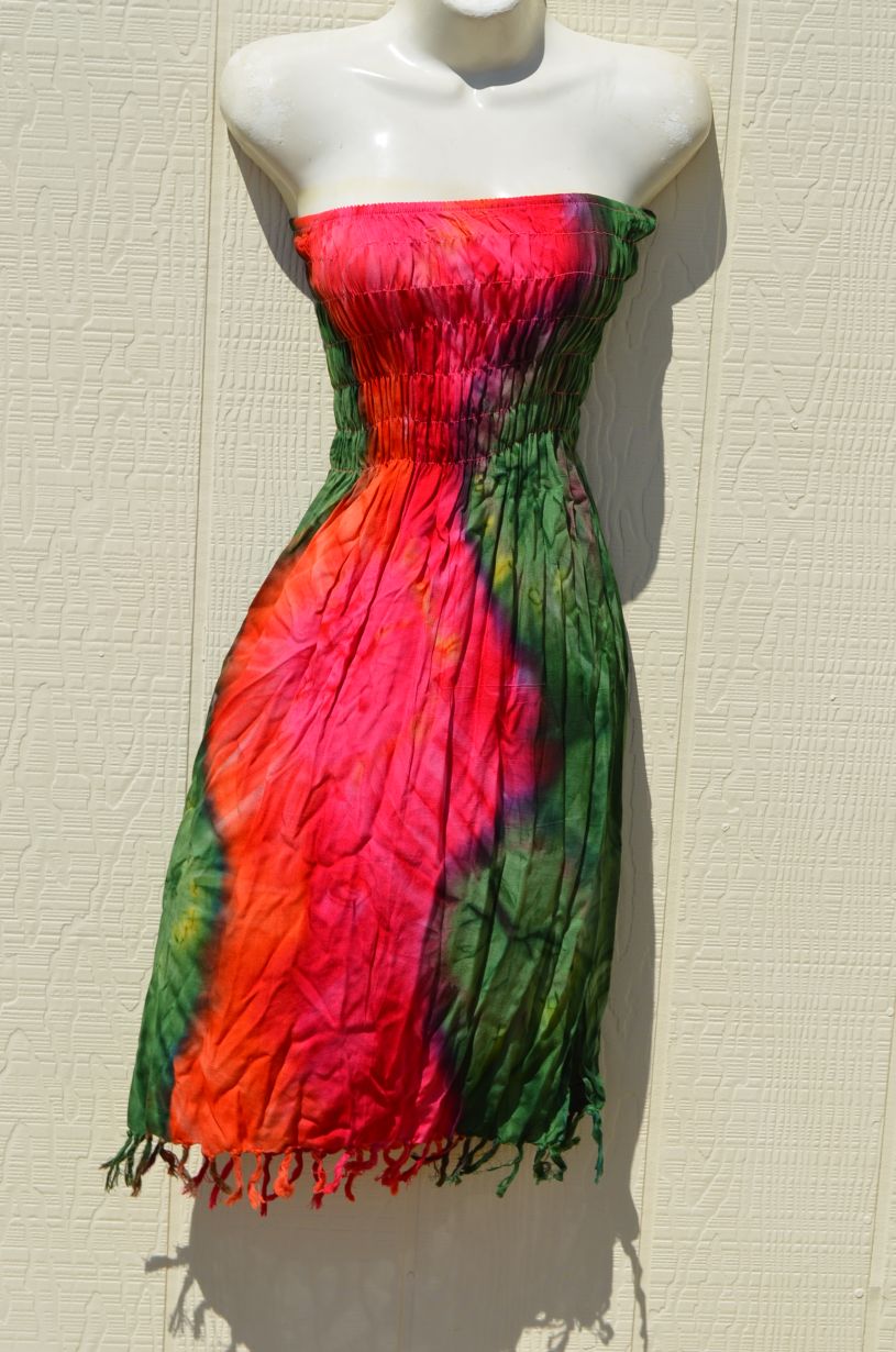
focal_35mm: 82
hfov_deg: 16.5
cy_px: 676
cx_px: 448
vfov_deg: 24.7
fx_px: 3093
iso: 100
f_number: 10
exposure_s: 1/400
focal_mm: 55
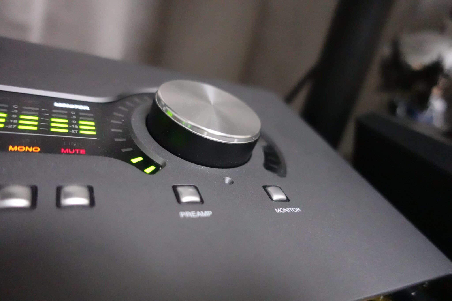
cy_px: 150
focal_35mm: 24
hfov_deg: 73.7
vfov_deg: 53.1
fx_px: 301
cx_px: 226
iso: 8000
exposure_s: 1/30
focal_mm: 9.4
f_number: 2.2
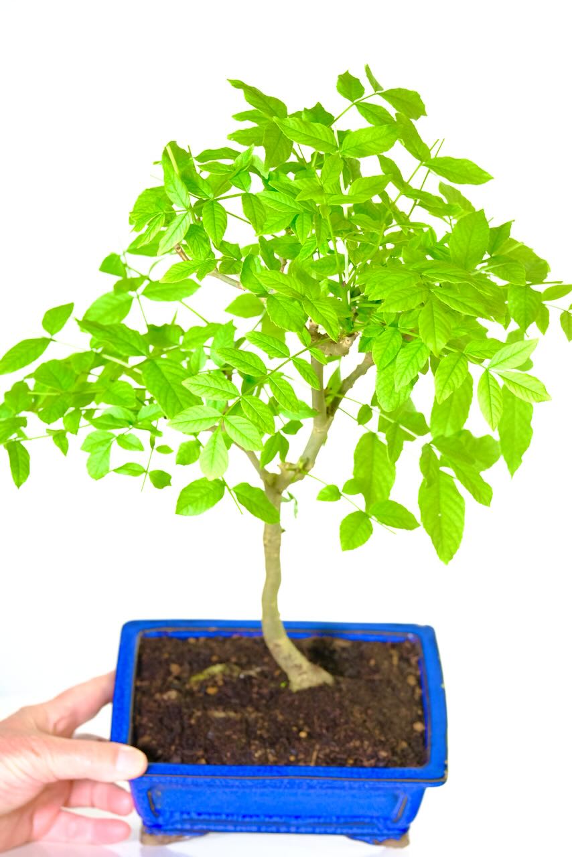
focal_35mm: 106
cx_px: 286
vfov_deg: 19.3
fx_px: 2525
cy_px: 428
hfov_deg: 12.9
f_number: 5
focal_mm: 70.5
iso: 2500
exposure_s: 1/50
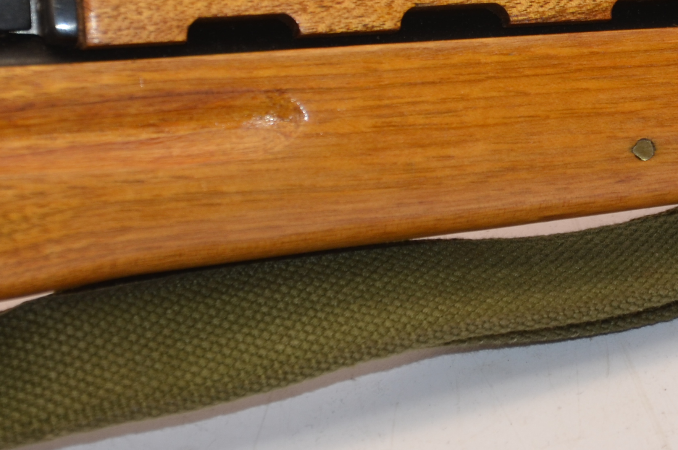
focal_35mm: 258
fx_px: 4850
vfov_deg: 5.3
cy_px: -77
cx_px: 479
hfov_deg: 8.0
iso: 200
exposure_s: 1/200
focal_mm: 62
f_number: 5.3
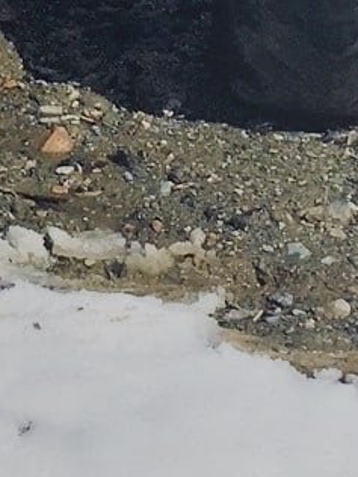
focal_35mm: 185
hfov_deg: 7.9
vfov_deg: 10.0
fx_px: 2551
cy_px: -460
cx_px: -128
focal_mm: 4.15
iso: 25
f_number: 2.2
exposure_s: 1/3663
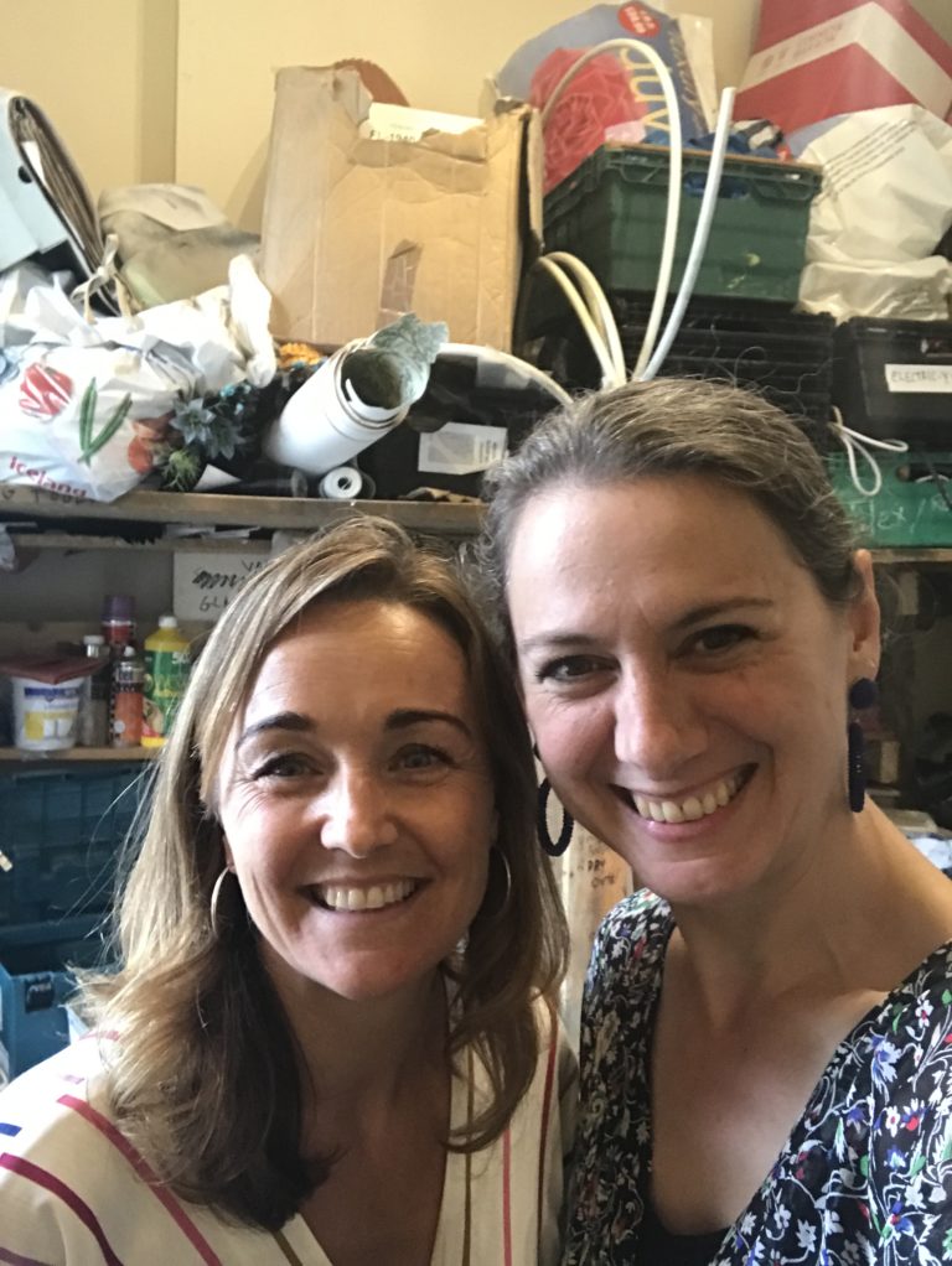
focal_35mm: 32
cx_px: 476
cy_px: 633
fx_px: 1172
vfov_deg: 56.8
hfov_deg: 44.2
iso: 200
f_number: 2.2
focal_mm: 2.87
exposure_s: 1/20
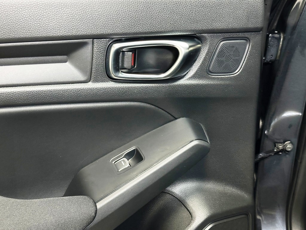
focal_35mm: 48
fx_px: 424
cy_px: 115
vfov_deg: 30.3
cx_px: 153
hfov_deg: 39.7
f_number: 1.78
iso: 640
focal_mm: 6.86
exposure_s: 1/30
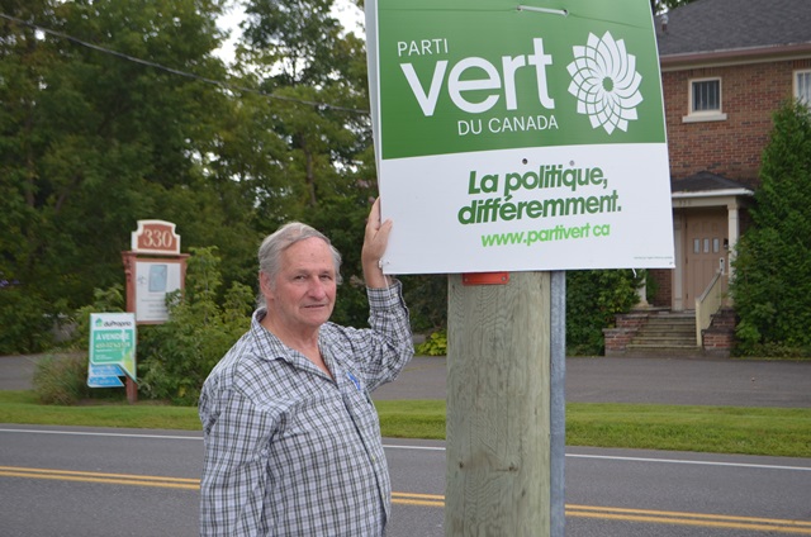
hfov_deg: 35.1
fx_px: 1282
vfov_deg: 23.7
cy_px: 268
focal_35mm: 57
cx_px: 406
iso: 360
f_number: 5
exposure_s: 1/500
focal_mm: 38
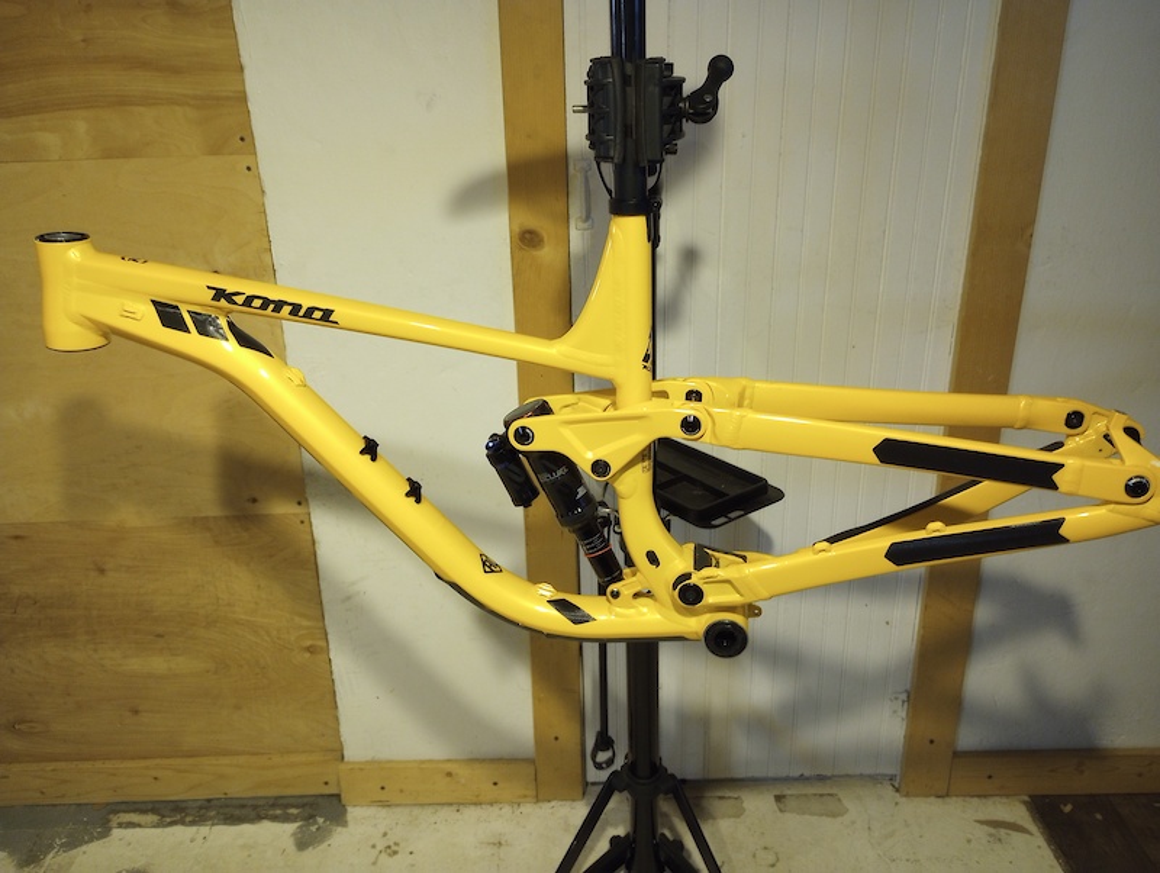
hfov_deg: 63.4
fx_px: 939
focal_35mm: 28
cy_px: 436
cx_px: 580
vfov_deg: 49.8
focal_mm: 4.27
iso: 1875
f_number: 1.8
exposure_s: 1/24
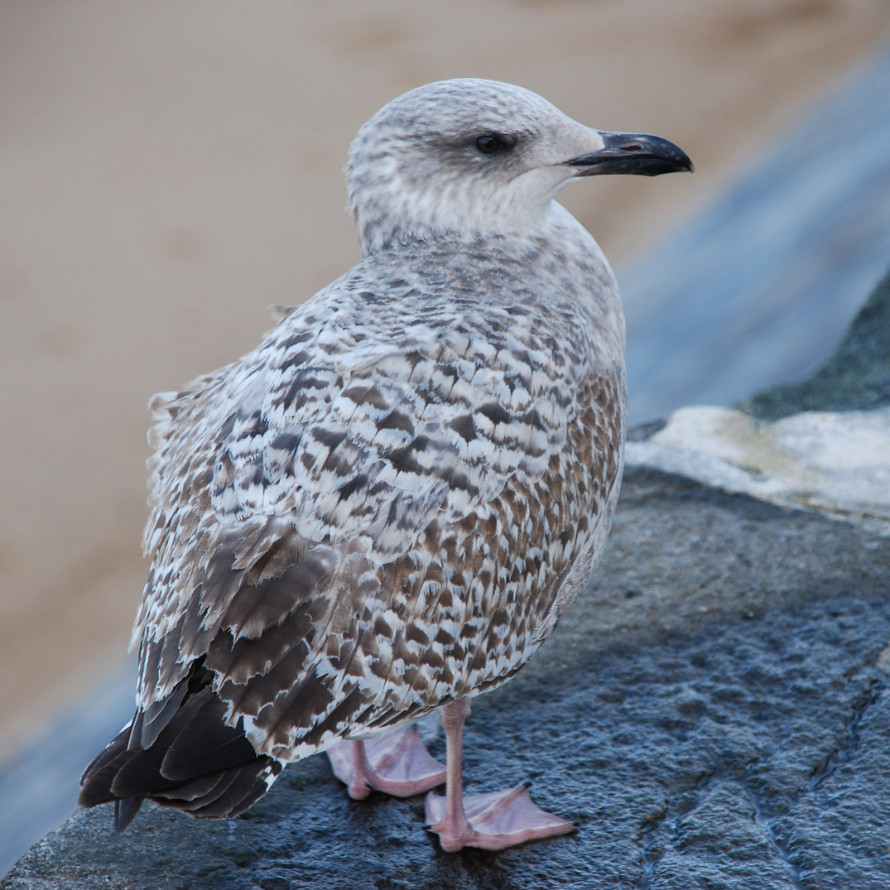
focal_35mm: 259
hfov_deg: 6.8
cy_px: 445
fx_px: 7523
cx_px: 498
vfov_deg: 6.8
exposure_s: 1/125
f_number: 6.3
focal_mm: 135
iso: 200
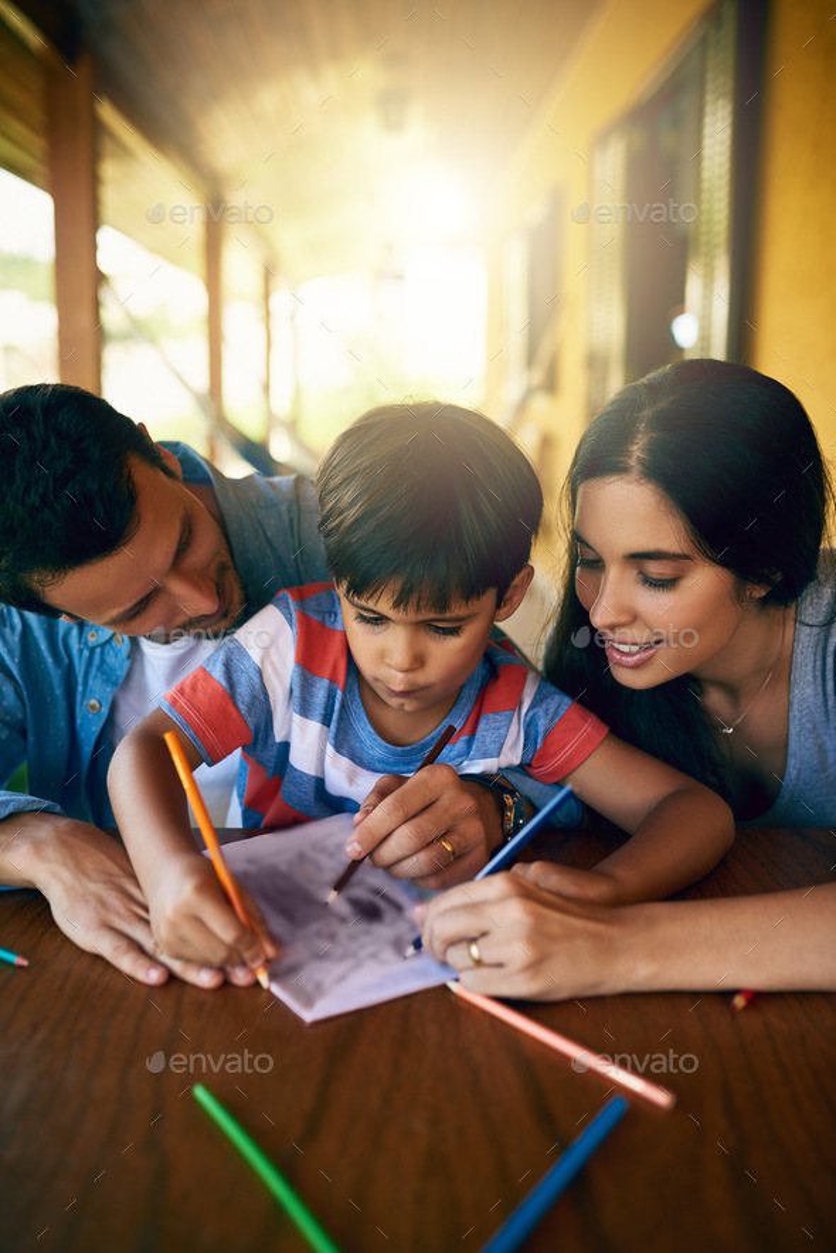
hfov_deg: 37.9
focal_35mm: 35
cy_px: 626
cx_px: 418
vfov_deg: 54.4
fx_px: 1218
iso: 200
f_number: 2.2
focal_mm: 35
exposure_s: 1/1000
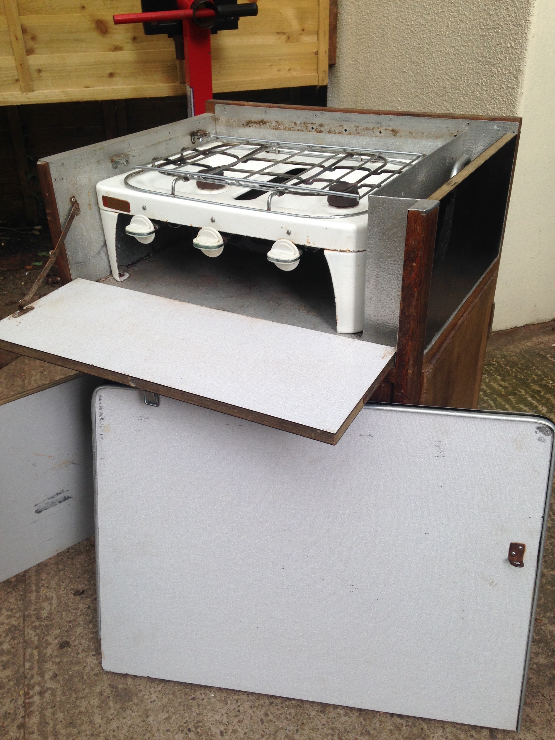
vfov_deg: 55.4
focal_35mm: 33
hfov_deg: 42.9
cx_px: 278
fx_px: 705
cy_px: 370
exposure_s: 1/193
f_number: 2.4
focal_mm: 4.12
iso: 50
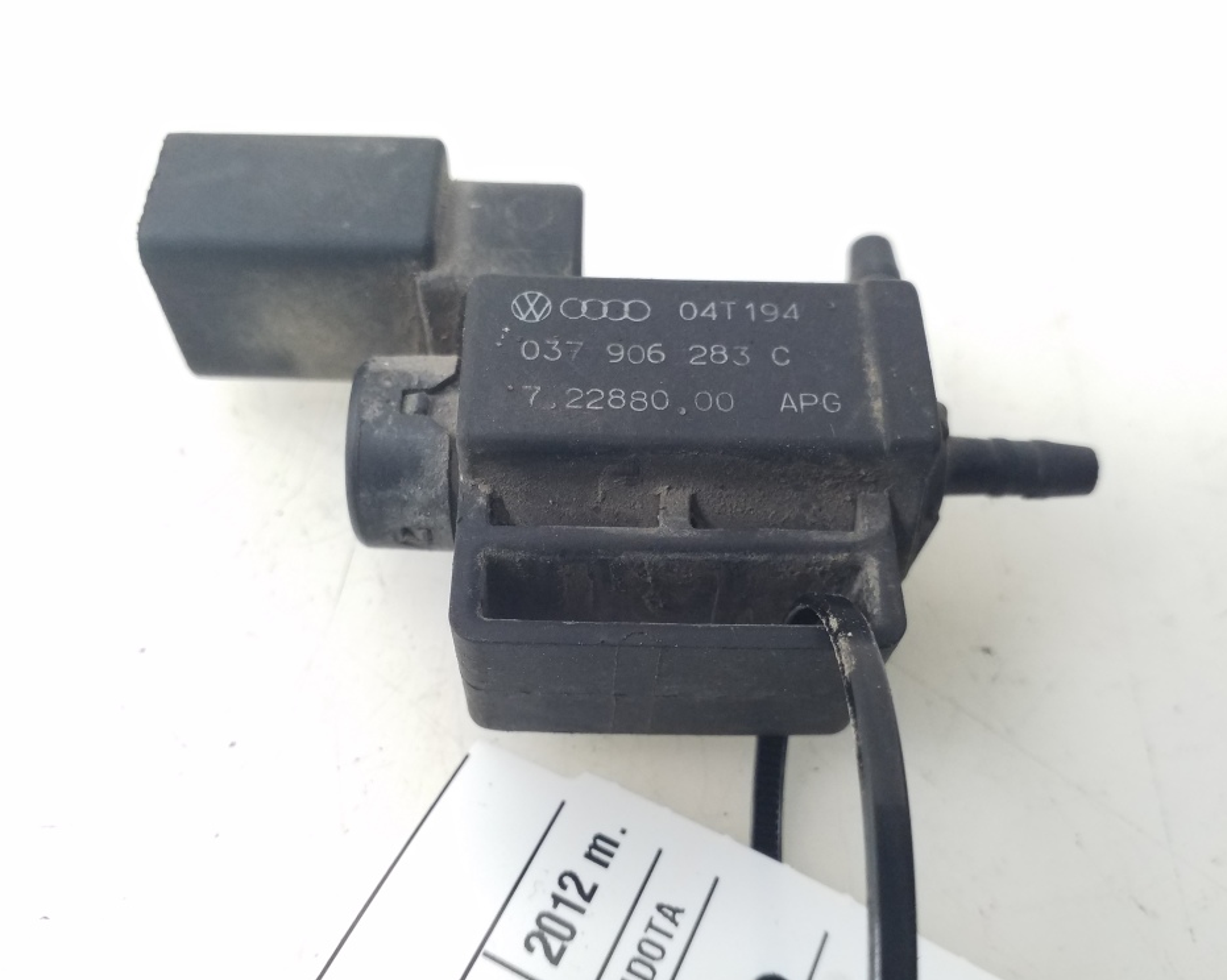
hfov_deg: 60.5
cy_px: 486
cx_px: 631
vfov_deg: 49.9
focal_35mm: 29
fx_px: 1053
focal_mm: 3.6
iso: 200
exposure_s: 1/33
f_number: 1.9
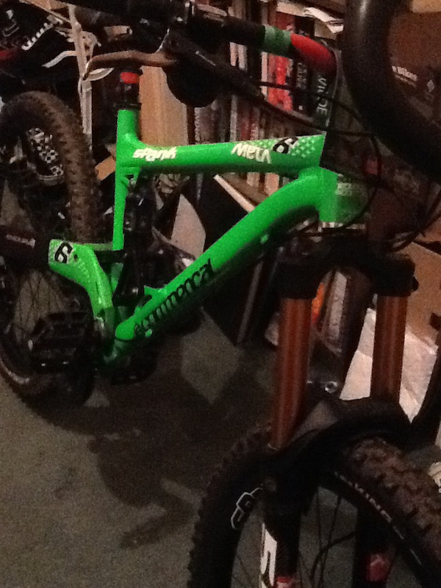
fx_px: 747
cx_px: 220
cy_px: 294
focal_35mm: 44
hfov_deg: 32.9
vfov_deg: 42.9
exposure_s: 1/15
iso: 640
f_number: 2.4
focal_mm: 2.03
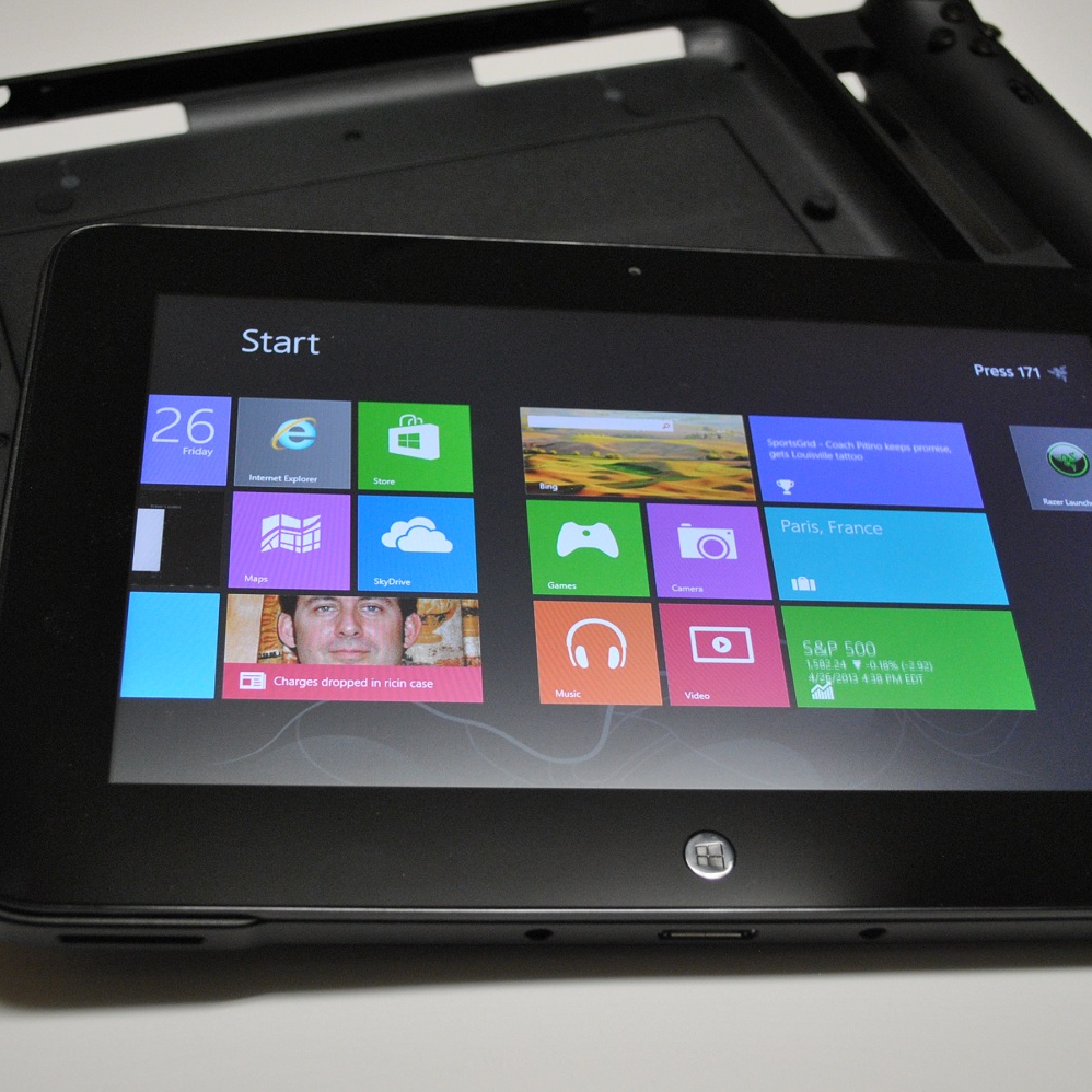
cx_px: 564
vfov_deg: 36.8
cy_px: 546
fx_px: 1642
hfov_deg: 36.8
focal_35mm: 46
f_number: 4
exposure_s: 1/30
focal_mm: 24
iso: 560
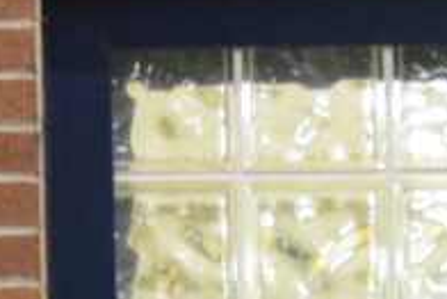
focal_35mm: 305
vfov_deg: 4.3
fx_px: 3790
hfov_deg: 6.7
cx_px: 458
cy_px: 1066
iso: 3200
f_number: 4
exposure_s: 1/80
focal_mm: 26
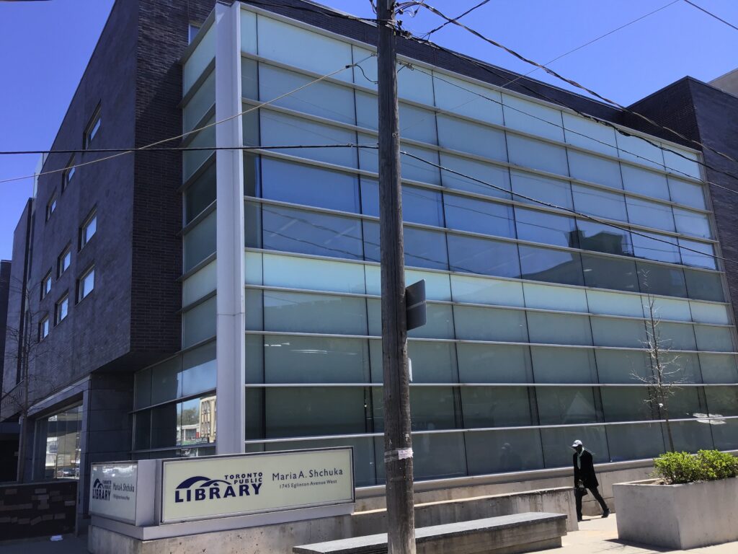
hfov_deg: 58.4
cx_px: 369
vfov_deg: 45.4
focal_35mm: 31
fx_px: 661
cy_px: 277
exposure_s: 1/617
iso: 25
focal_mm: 3.3
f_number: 2.4
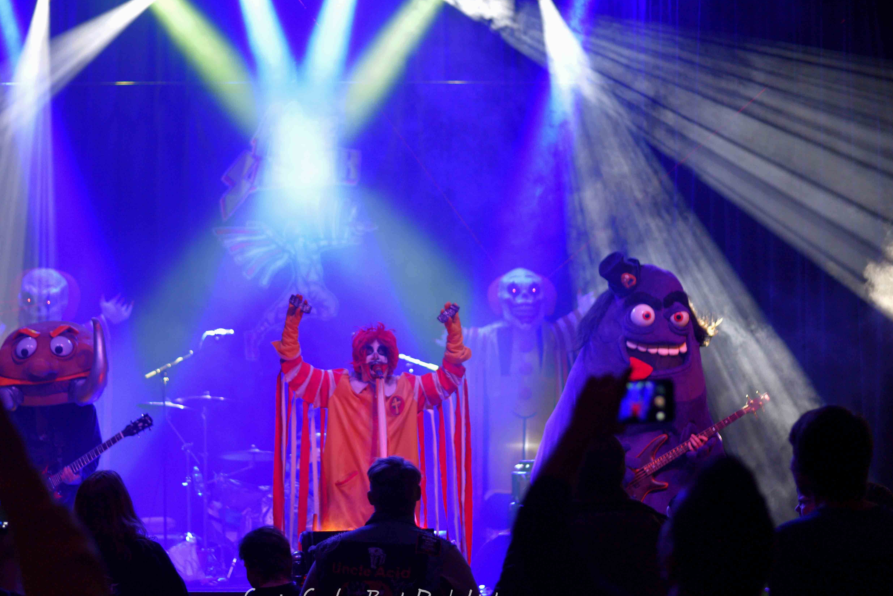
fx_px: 1514
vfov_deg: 22.3
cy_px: 295
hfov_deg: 32.8
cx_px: 376
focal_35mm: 61
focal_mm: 50
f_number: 1.8
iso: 1600
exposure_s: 1/60
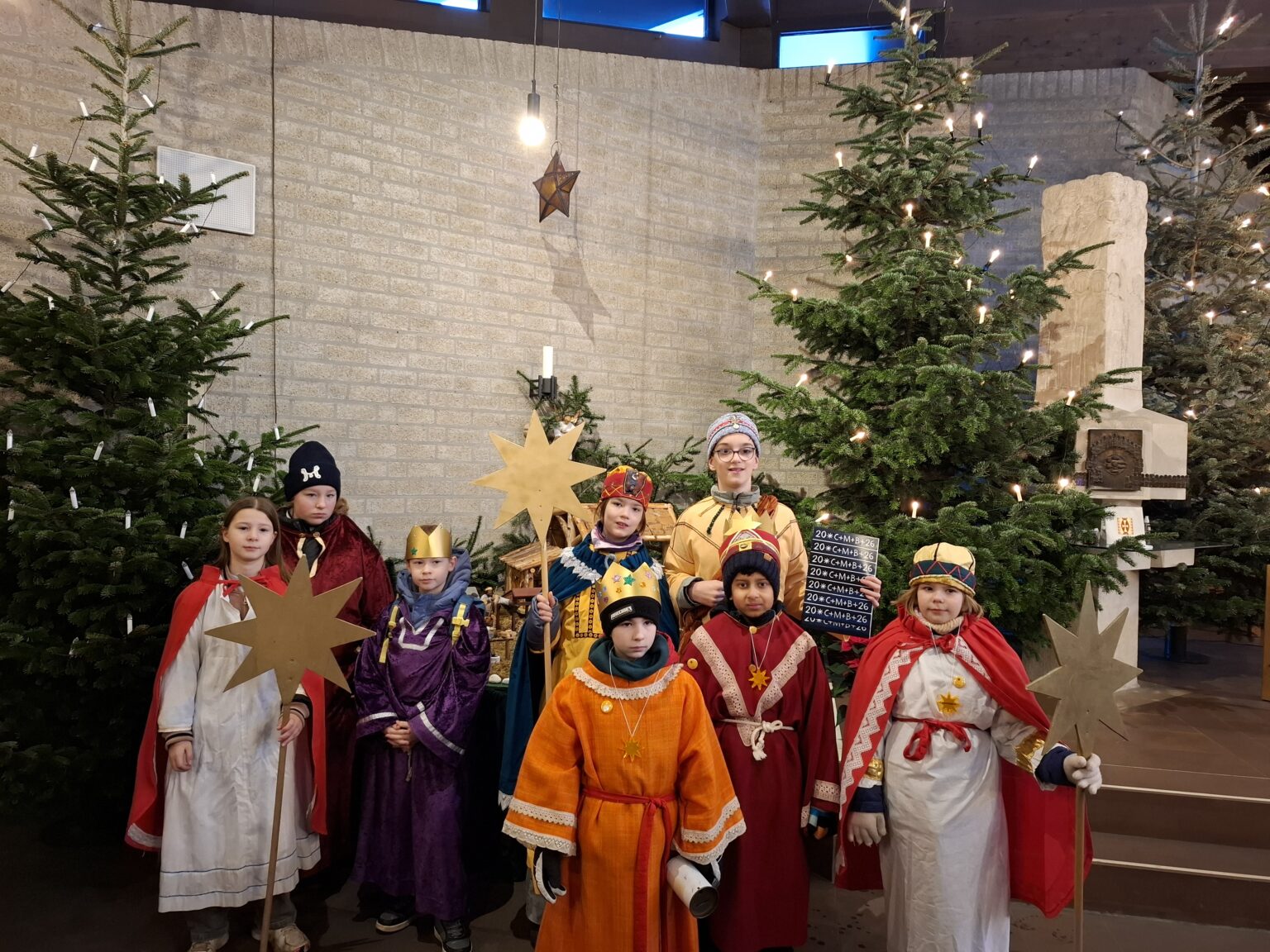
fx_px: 844
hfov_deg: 73.9
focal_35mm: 23
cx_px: 635
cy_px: 476
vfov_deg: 58.9
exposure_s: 1/25
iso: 500
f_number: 1.8
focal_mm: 5.54
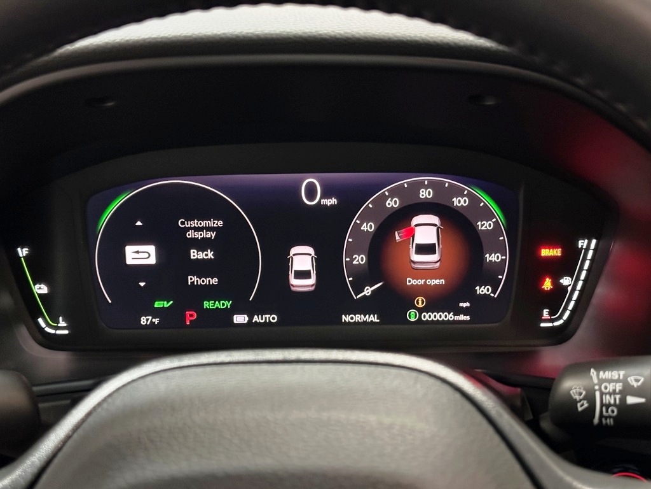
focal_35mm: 48
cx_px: 326
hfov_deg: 39.7
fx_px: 903
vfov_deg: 30.3
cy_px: 244
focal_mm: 6.86
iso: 640
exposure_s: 1/24
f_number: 1.78
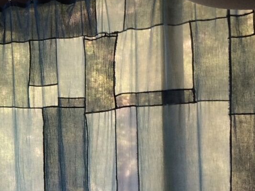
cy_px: 121
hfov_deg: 21.7
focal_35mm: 80
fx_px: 590
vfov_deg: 18.4
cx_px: -86
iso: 40
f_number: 2.2
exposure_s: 1/30
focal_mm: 4.15
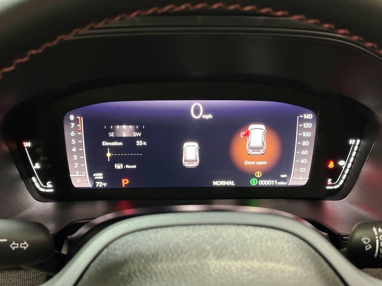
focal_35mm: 48
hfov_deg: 39.7
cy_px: 143
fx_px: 530
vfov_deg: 30.3
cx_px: 191
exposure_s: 1/24
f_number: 1.78
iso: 640
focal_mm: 6.86
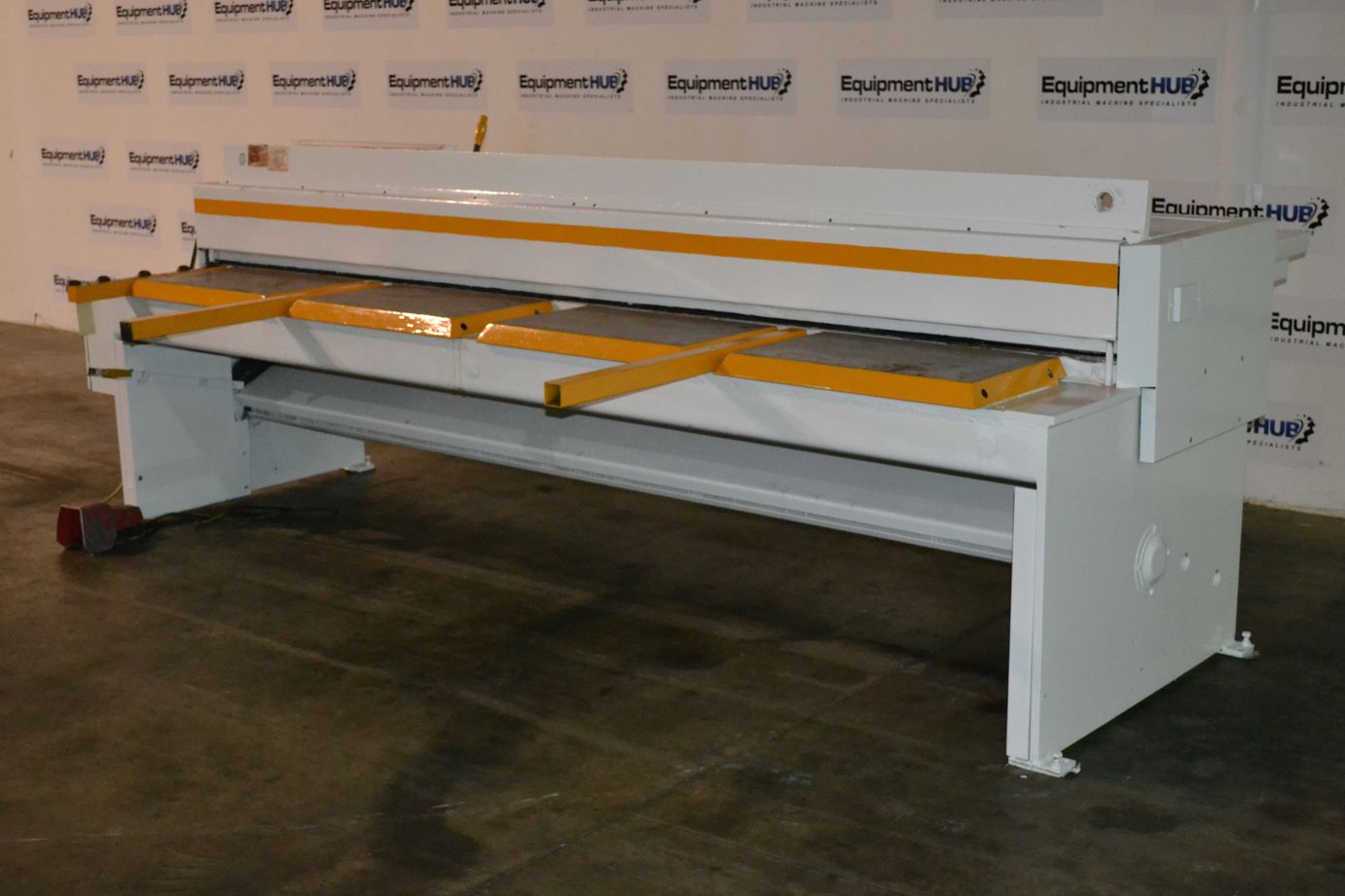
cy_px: 448
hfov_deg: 41.1
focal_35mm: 48
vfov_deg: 28.1
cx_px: 672
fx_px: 1793
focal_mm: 32
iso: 3200
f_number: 4.8
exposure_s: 1/60
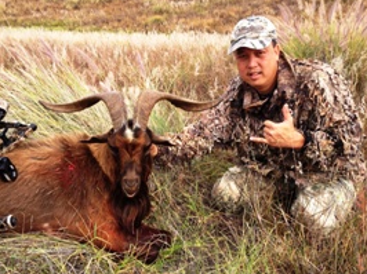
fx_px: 487
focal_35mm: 46
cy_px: 134
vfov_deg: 31.5
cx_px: 141
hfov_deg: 41.0
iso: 50
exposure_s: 1/480
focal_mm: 4.28
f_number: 2.4
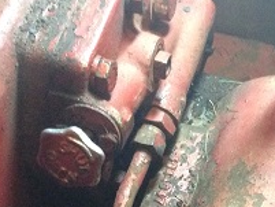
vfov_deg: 13.4
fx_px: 851
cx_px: 295
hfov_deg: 17.8
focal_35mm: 107
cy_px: 267
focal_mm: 4.12
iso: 500
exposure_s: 1/15
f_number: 2.4
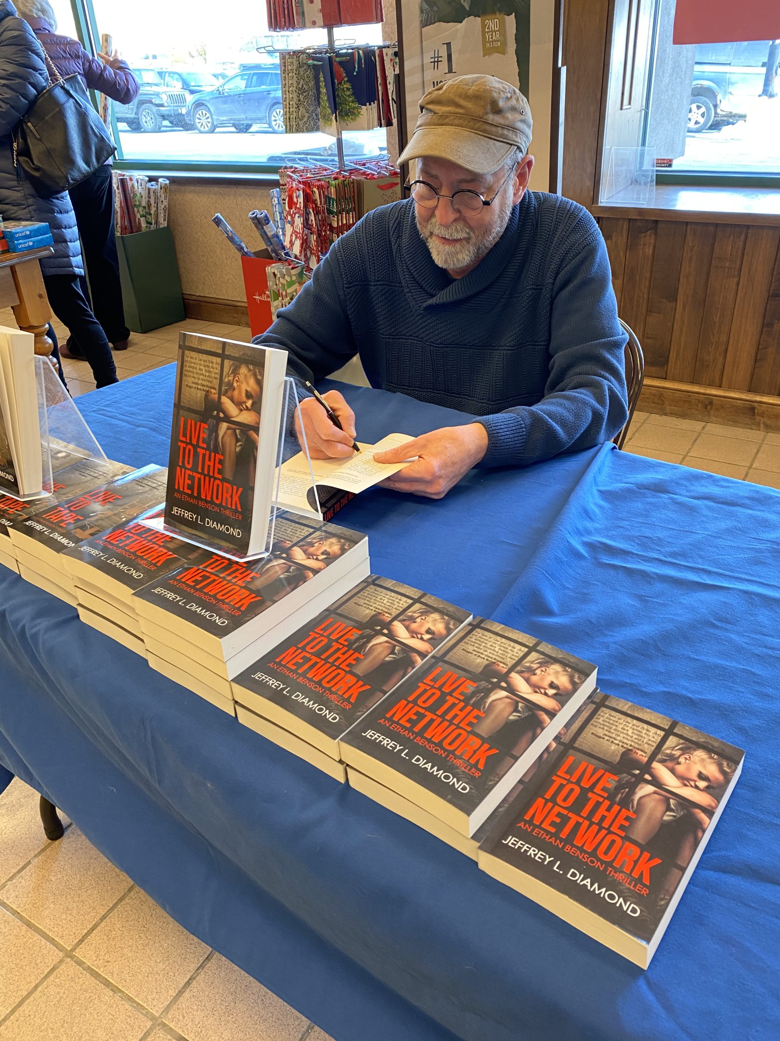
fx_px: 781
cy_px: 520
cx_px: 390
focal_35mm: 26
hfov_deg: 53.1
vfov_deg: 67.3
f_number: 1.8
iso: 125
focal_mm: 4.25
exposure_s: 1/60
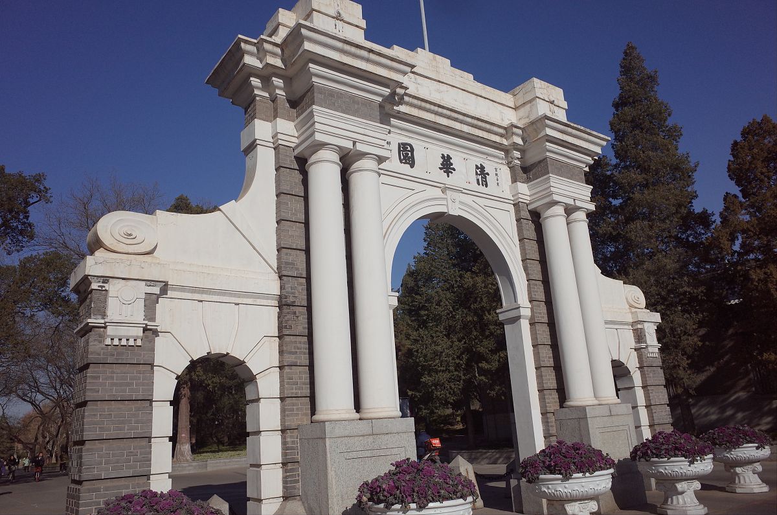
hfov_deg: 65.6
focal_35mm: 28
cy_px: 258
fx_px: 603
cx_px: 388
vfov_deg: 46.2
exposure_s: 1/2500
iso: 400
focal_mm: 18.3
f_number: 3.5
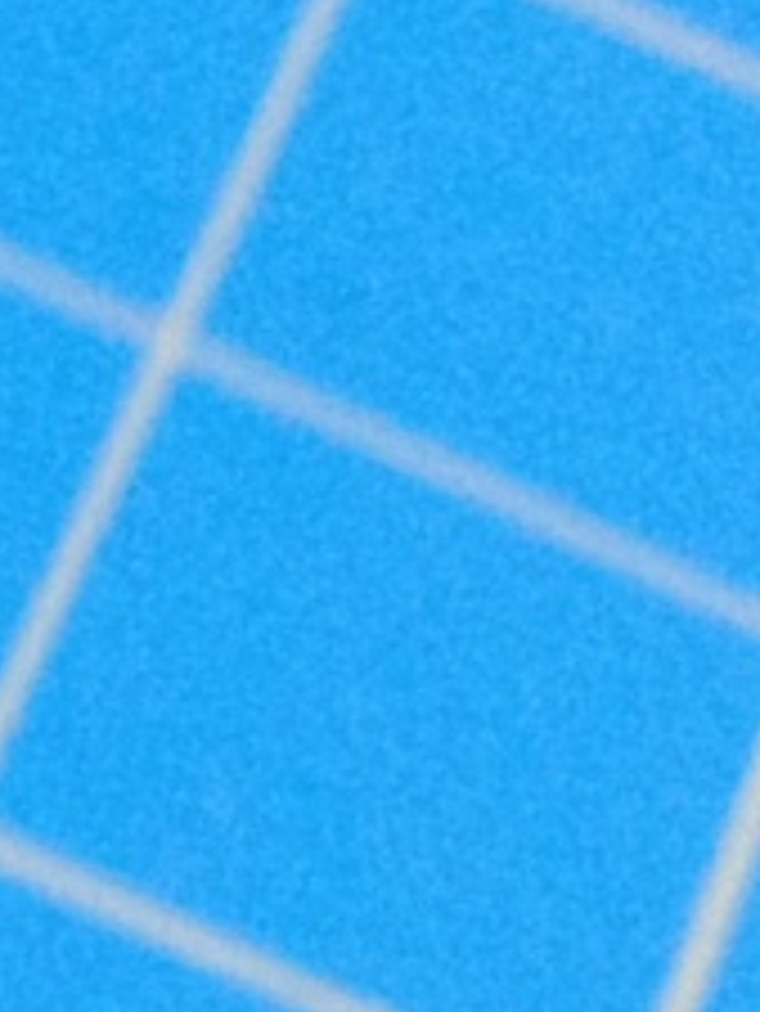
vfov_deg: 7.3
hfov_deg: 5.1
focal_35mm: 254
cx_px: -2496
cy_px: 2447
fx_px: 7428
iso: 200
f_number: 2.4
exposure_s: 1/20
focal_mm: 4.28
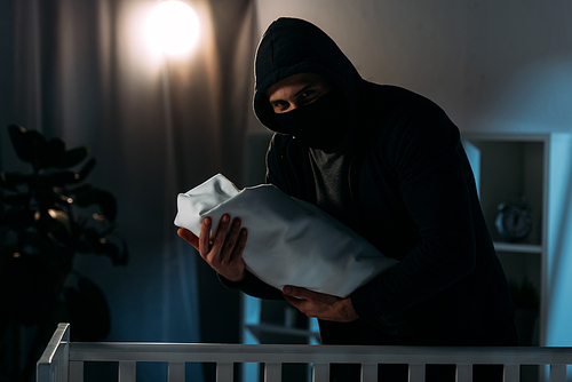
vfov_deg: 13.1
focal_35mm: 105
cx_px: 286
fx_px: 1669
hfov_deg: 19.4
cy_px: 191
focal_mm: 105
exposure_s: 1/200
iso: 160
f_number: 3.5
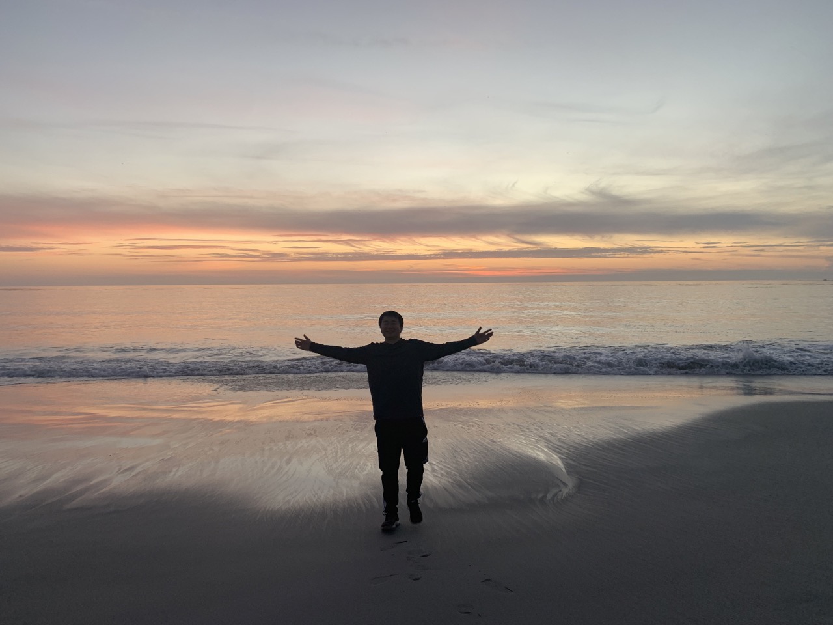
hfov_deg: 67.3
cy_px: 312
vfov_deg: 53.1
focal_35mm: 26
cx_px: 416
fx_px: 626
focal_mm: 4.25
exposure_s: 1/121
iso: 50
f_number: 1.8
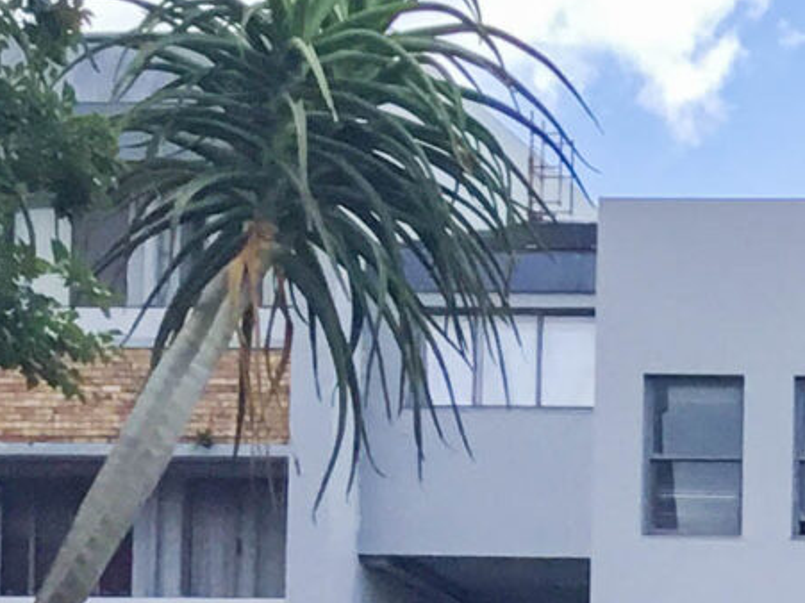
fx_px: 4092
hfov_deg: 10.1
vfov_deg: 7.9
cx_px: 1762
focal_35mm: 176
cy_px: 1334
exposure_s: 1/730
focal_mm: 3.3
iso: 25
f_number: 2.4
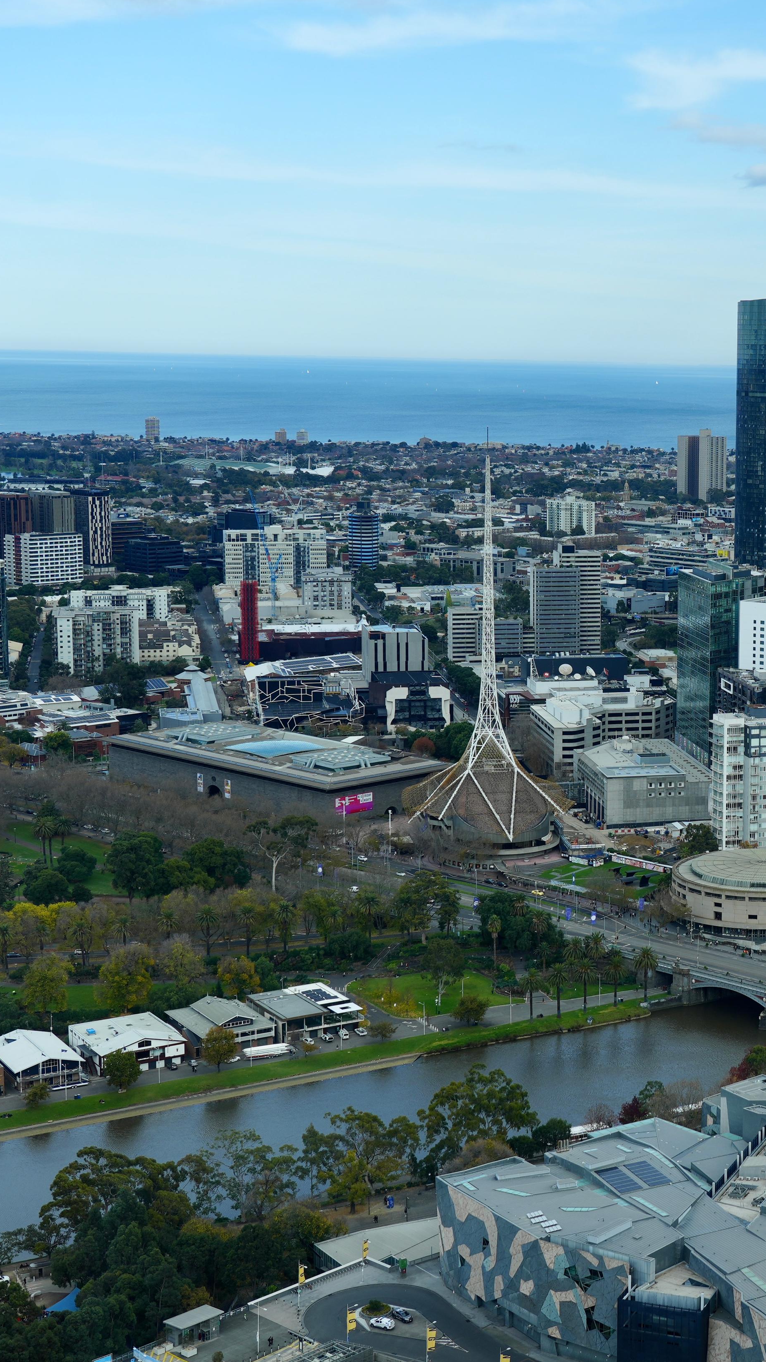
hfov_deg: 20.5
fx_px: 2022
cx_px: 818
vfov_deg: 37.2
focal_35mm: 56
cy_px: 682
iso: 100
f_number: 5
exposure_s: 1/320
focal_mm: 35
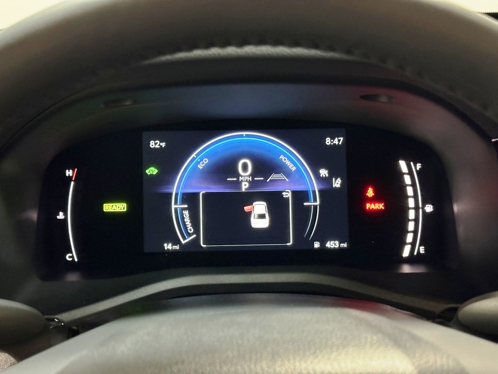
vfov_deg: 30.3
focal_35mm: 48
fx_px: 691
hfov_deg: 39.7
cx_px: 249
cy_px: 187
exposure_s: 1/24
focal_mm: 6.86
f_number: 1.78
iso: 640
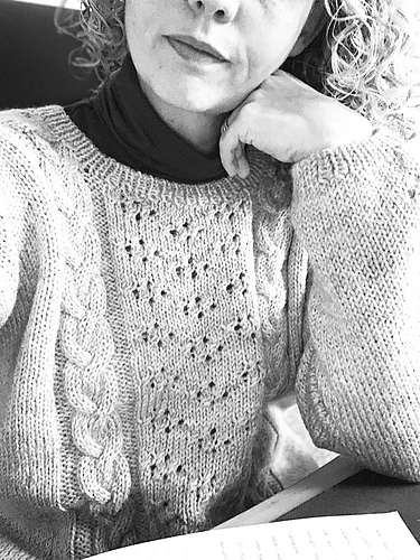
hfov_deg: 44.2
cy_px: 280
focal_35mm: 32
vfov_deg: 56.8
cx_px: 210
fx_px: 518
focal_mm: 2.87
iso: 320
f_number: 2.2
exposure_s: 1/30
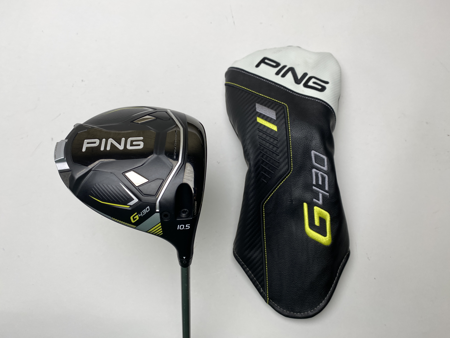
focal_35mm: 26
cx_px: 225
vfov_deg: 53.1
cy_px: 169
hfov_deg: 67.3
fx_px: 338
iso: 32
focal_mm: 4.25
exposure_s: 1/364
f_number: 1.8
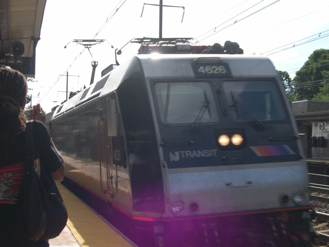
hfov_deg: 33.8
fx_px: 542
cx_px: 164
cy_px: 124
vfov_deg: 25.7
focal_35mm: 57
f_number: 9.2
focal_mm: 12.2
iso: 100
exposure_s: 1/97.3
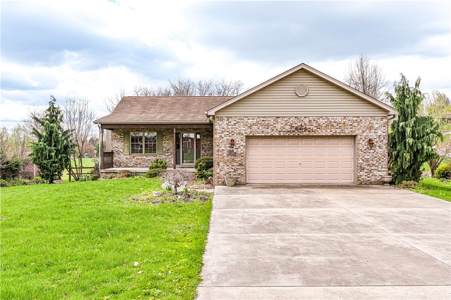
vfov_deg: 43.5
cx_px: 226
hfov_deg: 62.0
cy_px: 150
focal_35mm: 30
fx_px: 376
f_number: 9
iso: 160
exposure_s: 1/160
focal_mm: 30
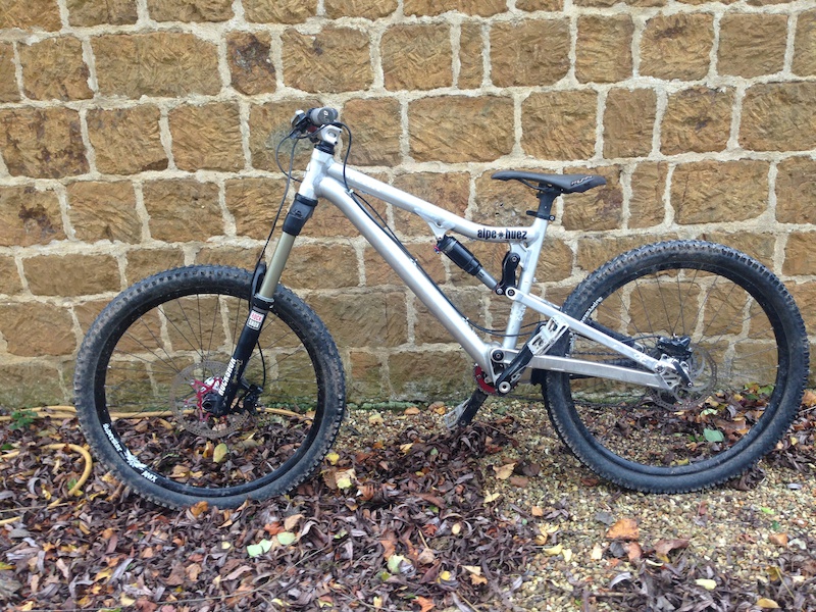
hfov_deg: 55.4
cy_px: 306
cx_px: 408
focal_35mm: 33
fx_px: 778
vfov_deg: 42.9
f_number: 2.4
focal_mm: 4.12
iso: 64
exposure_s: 1/60
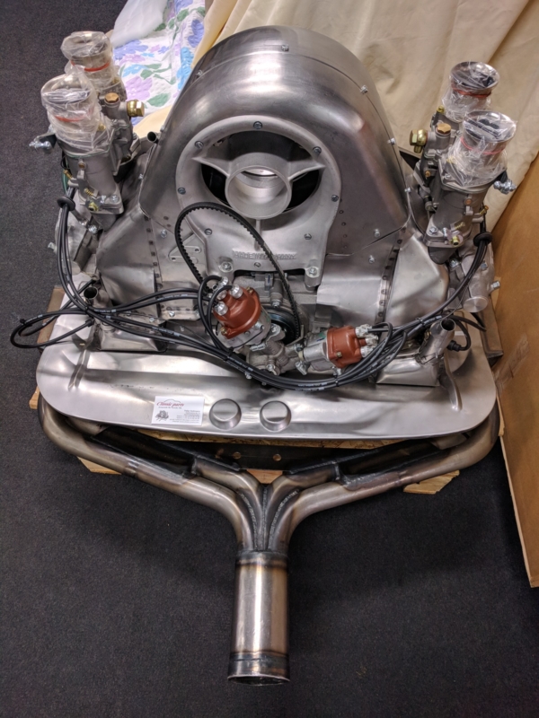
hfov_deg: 53.1
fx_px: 540
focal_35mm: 26
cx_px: 270
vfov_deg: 67.3
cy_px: 359
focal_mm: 4.67
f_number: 2
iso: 295
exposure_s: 1/108
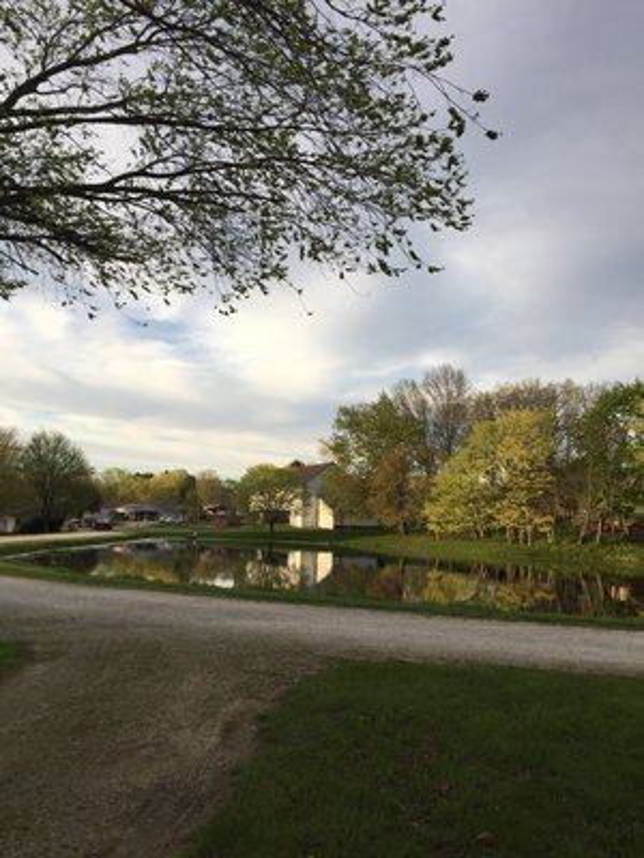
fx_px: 719
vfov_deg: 61.7
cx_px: 322
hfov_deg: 48.2
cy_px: 429
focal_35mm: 29
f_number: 2.2
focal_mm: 4.15
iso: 32
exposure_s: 1/599
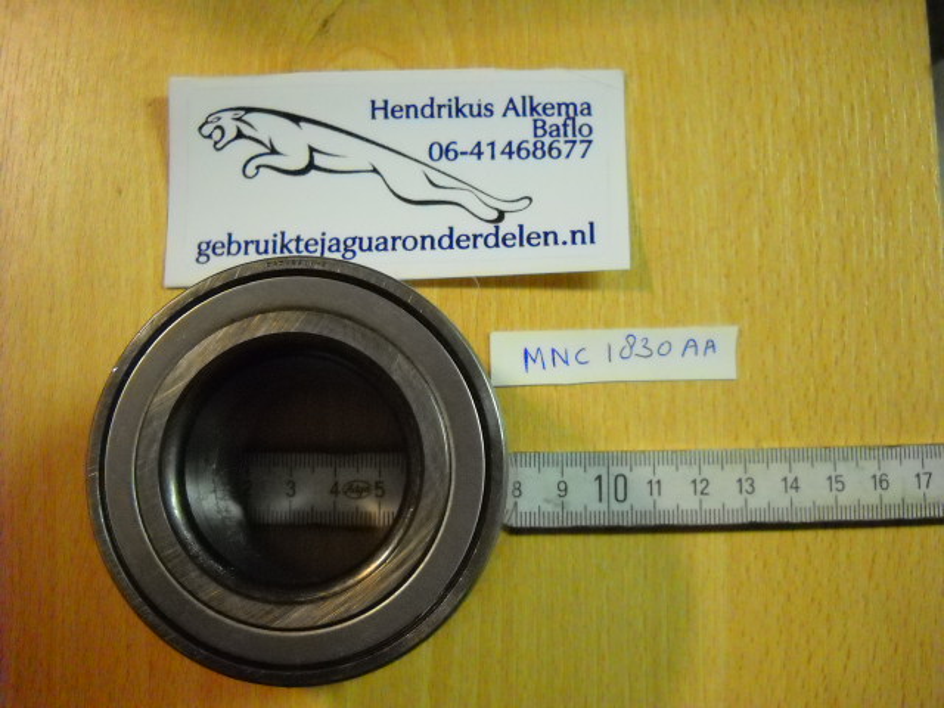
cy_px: 354
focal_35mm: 41
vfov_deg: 35.1
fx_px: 1118
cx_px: 472
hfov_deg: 45.8
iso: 800
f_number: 3.1
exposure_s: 1/74
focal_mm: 6.72
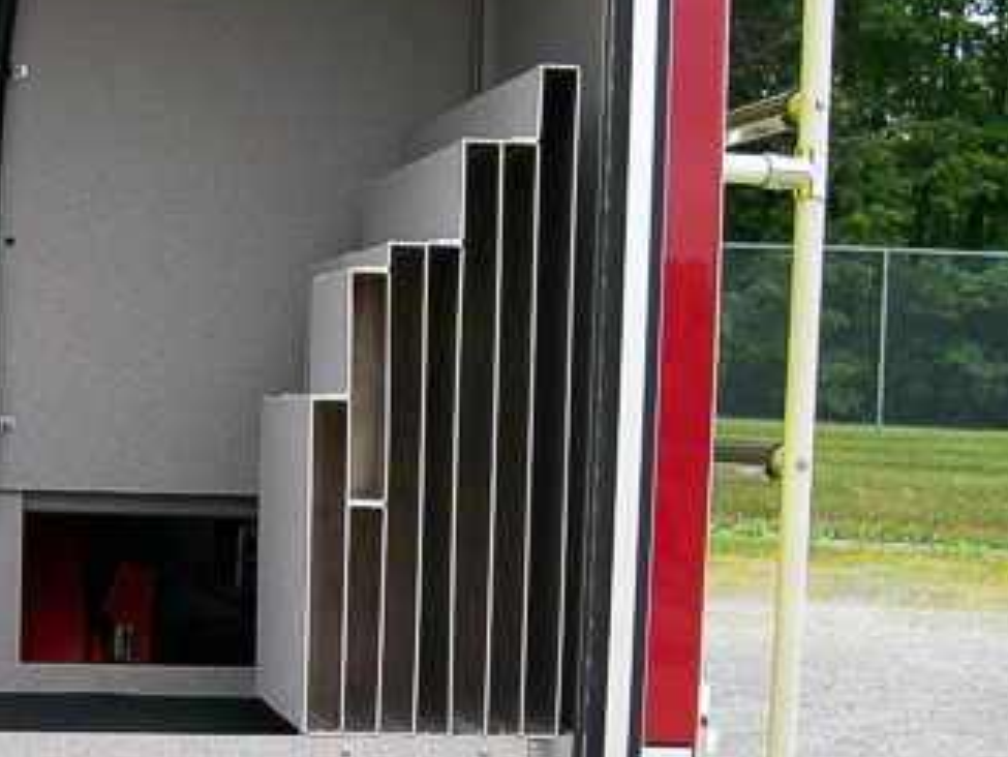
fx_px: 2418
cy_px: 689
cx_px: 161
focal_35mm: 83
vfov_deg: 17.5
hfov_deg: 23.1
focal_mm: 6
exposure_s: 1/429
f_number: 2.7
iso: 80
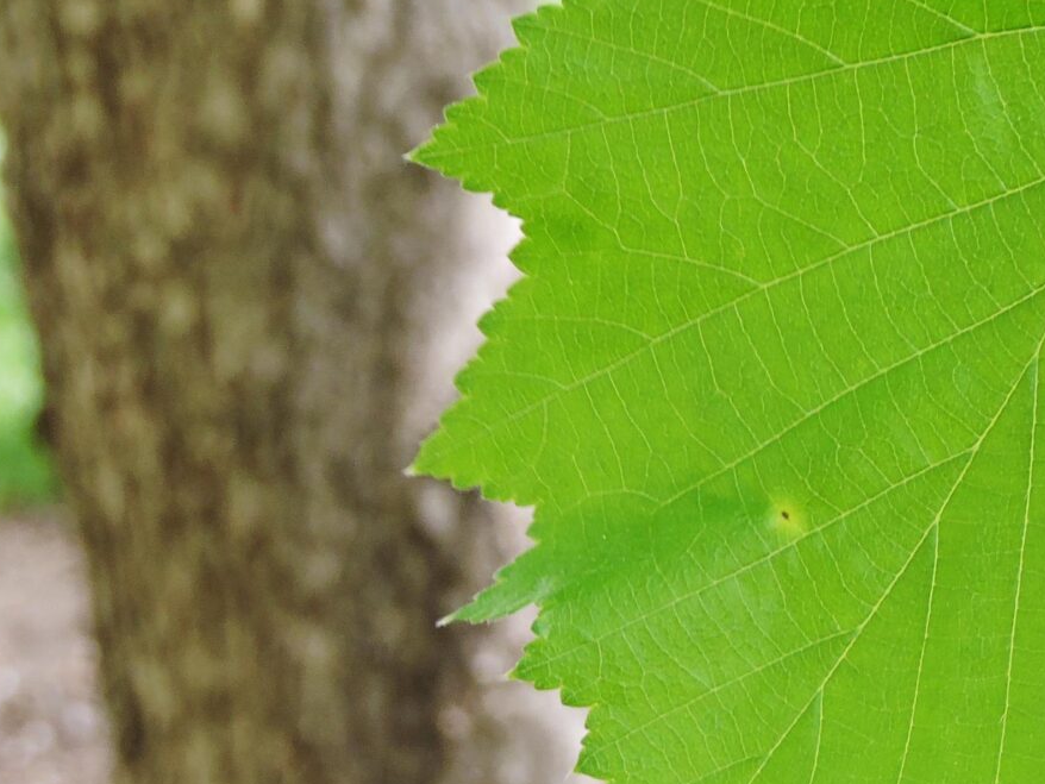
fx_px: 6160
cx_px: 1487
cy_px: 352
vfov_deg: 7.3
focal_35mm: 204
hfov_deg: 9.5
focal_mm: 12.5
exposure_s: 1/100
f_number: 4.5
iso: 100
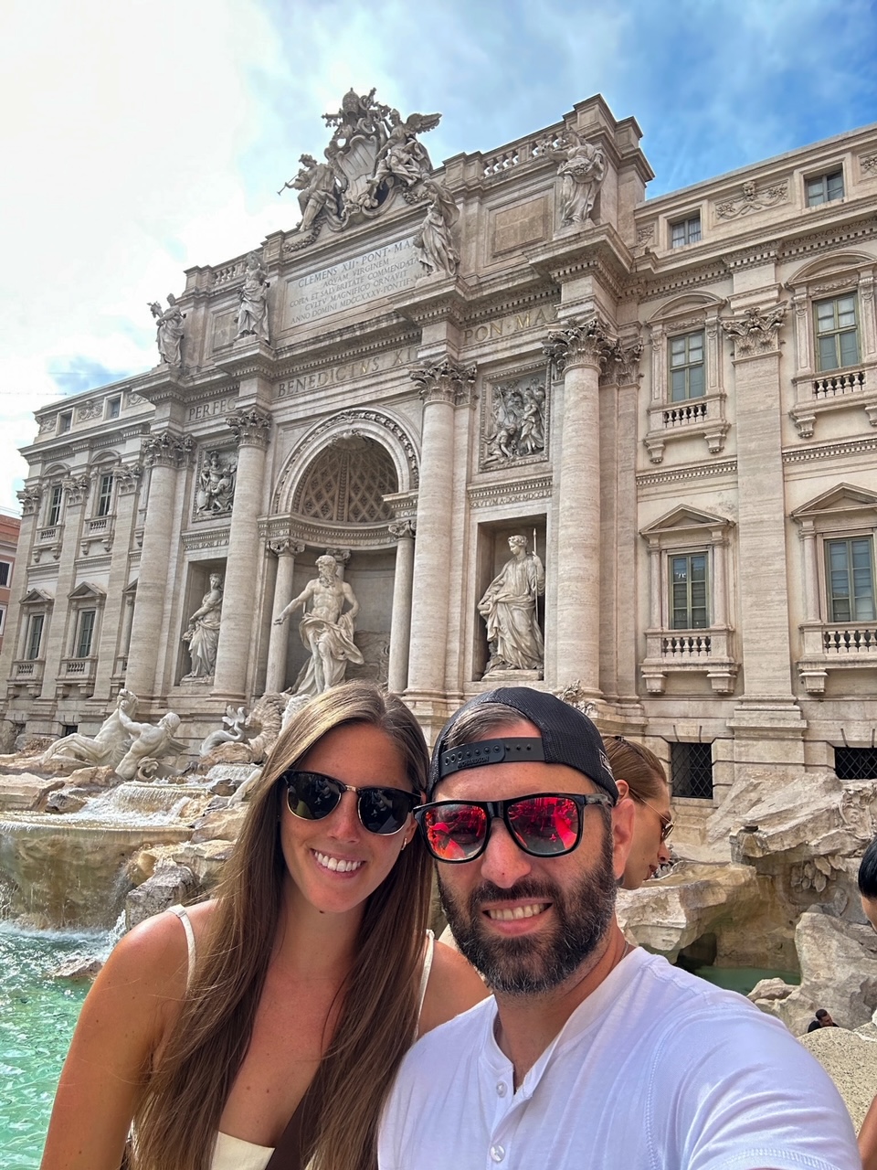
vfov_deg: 73.9
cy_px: 585
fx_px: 777
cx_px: 438
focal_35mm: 23
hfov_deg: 58.9
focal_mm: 2.69
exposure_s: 1/460
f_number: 1.9
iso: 25
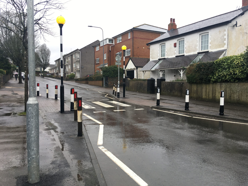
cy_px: 93
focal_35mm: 29
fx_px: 208
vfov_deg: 48.2
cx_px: 124
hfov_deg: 61.7
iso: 25
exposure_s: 1/116
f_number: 2.2
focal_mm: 4.15
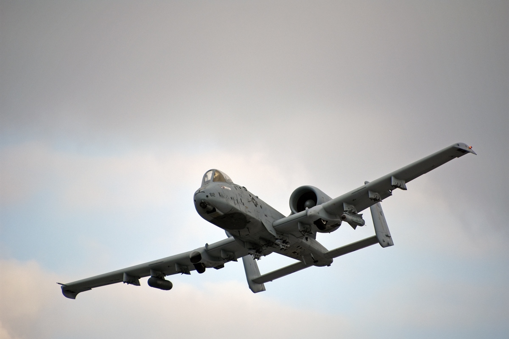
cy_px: 170
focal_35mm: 450
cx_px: 254
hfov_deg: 4.6
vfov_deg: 3.1
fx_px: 6362
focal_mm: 300
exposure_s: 1/2500
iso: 400
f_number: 6.3
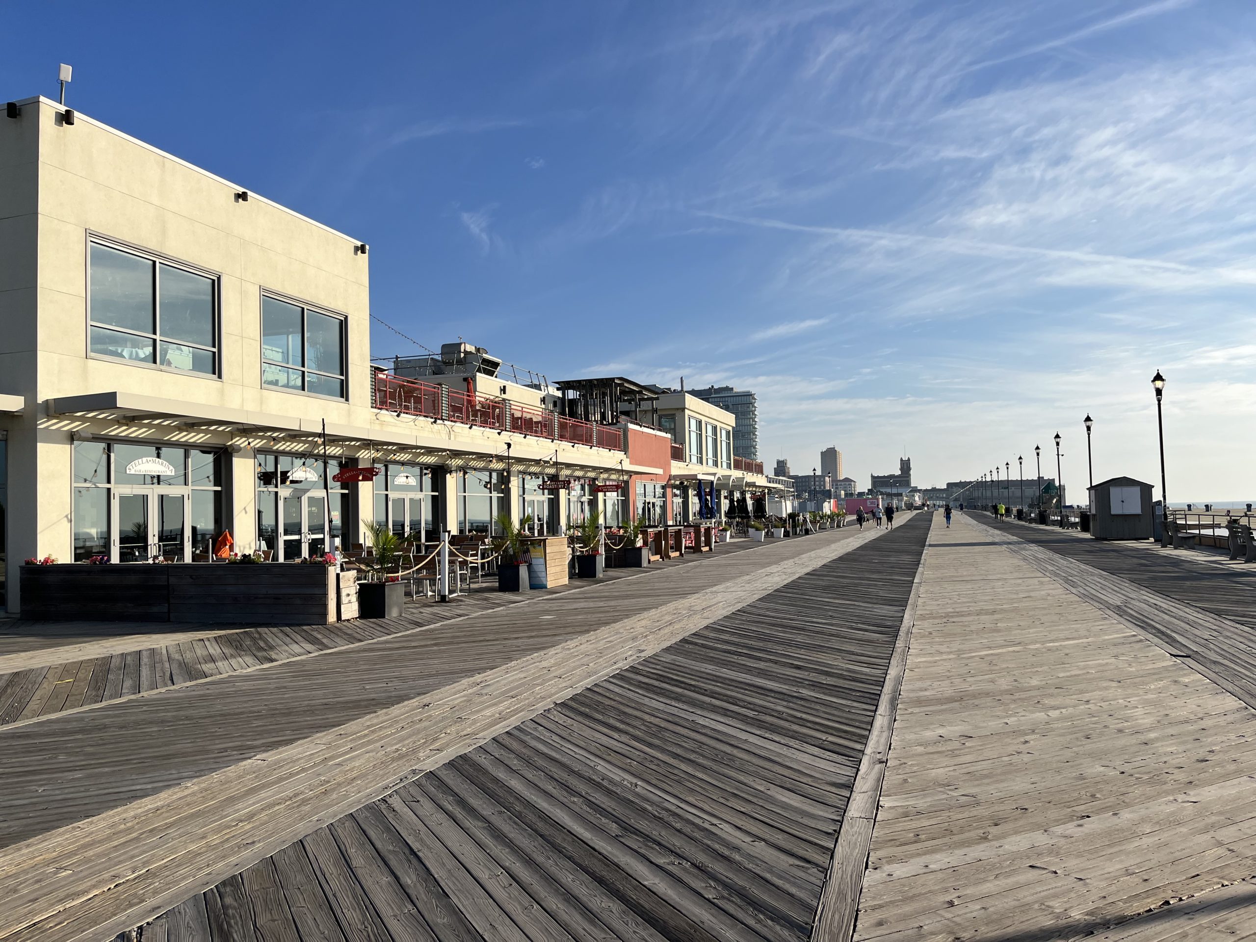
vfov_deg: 53.1
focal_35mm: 26
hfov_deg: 67.3
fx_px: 943
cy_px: 471
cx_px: 628
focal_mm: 5.1
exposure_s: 1/4484
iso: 50
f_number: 1.6
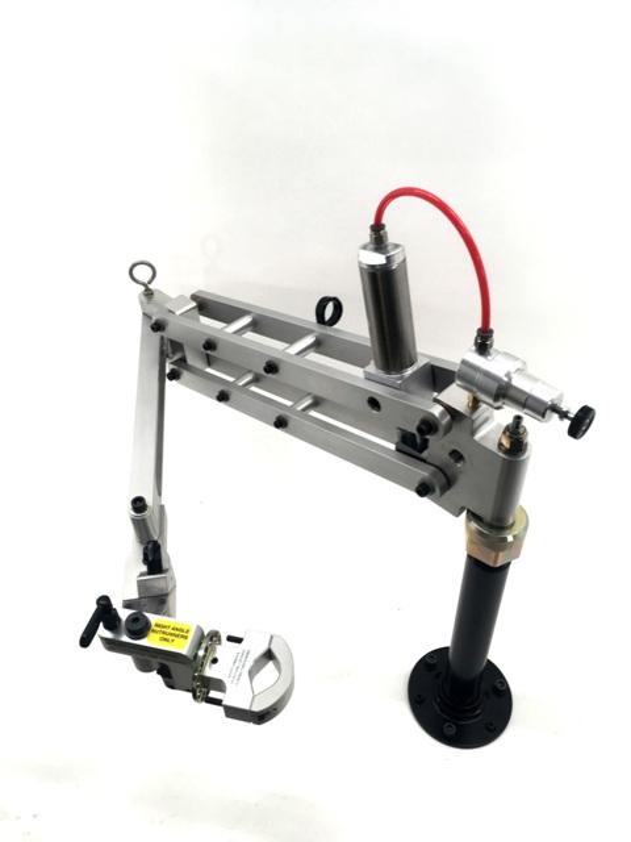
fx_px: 705
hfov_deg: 48.2
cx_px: 316
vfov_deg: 61.7
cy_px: 421
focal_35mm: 29
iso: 40
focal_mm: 4.15
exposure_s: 1/120
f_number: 2.2
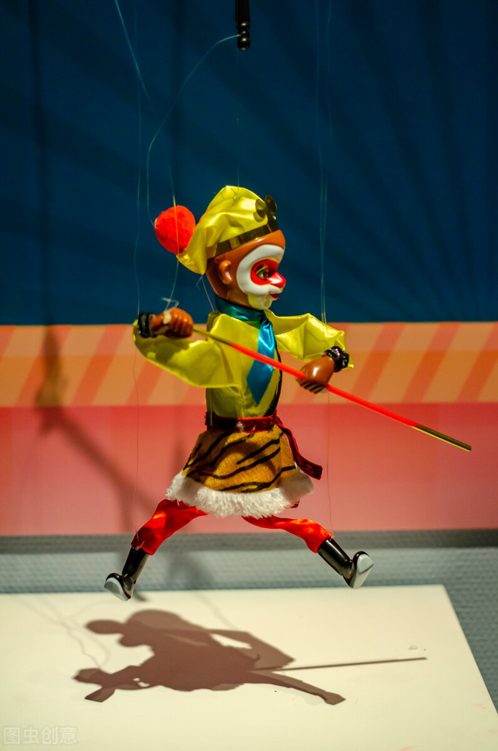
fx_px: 1563
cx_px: 249
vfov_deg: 27.0
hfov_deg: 18.1
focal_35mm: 75
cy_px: 376
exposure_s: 1/160
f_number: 2.2
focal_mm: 50
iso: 500
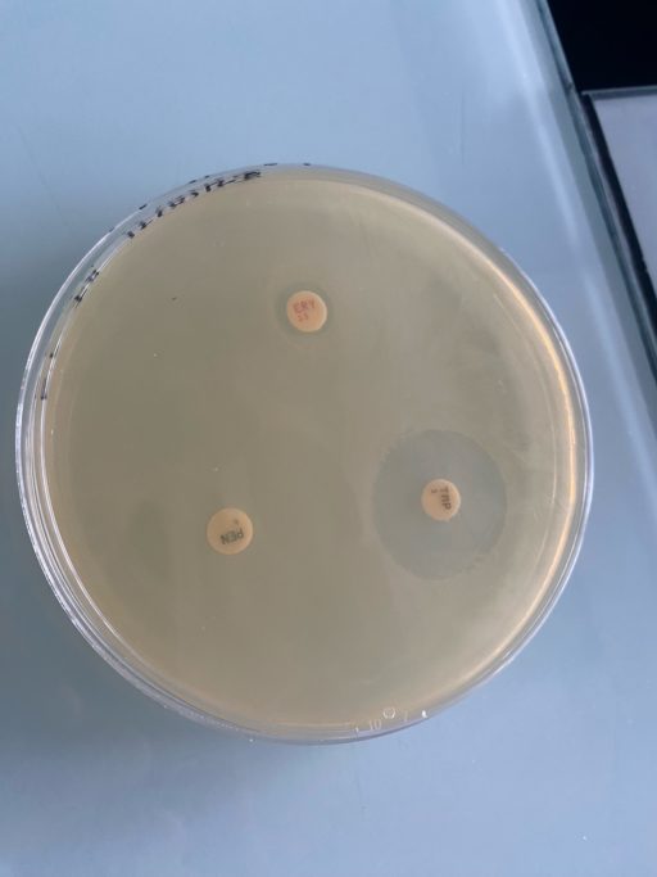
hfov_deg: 53.0
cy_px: 438
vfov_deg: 67.3
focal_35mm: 26
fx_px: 658
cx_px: 328
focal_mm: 4.25
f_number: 1.8
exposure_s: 1/67
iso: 125
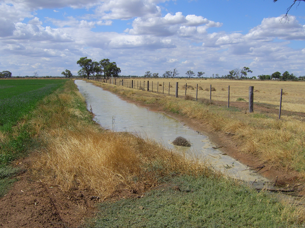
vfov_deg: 37.7
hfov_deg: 49.0
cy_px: 114
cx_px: 152
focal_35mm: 38
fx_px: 335
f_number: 6.4
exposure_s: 1/640
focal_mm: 7.8
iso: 50
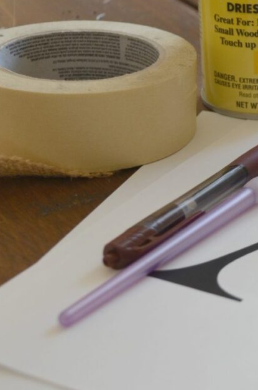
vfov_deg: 21.6
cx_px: 262
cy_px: 113
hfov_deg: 14.3
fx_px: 1014
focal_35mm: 94
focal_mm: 26
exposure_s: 1/100
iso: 400
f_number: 5
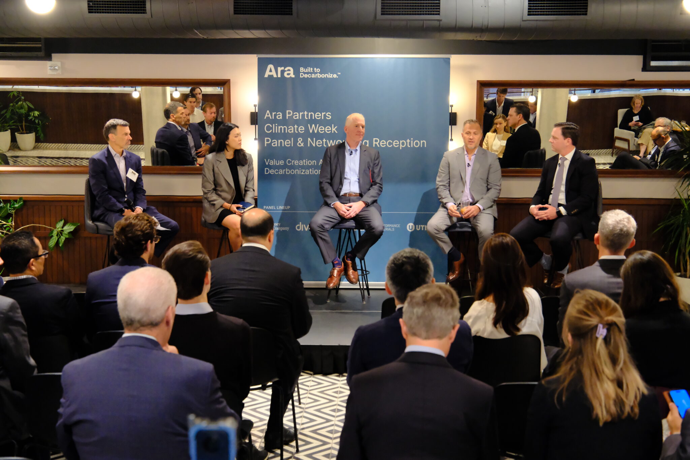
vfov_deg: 29.2
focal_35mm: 46
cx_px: 345
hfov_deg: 42.7
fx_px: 882
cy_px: 230
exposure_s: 1/60
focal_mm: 30.7
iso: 6400
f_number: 4
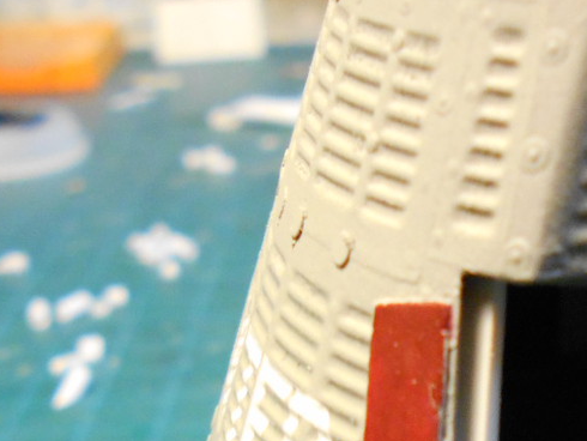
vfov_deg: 17.2
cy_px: 597
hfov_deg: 23.7
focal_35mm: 80
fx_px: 1357
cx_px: 534
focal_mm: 5.1
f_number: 3.4
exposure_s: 1/25
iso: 400
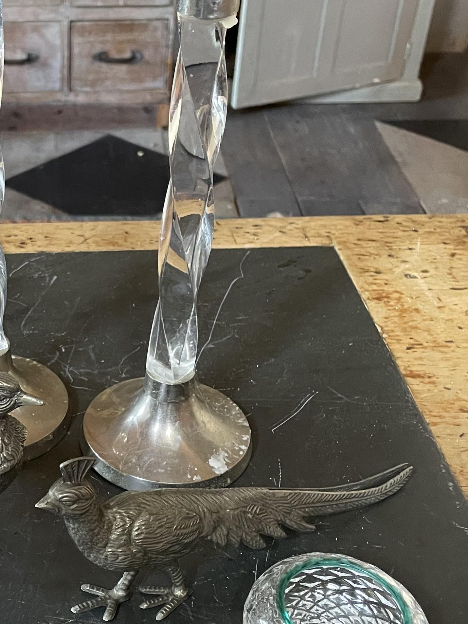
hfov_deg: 25.5
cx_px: 23
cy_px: 369
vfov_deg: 34.8
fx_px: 991
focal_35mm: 55
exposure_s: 1/33
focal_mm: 4.2
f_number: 1.6
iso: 500
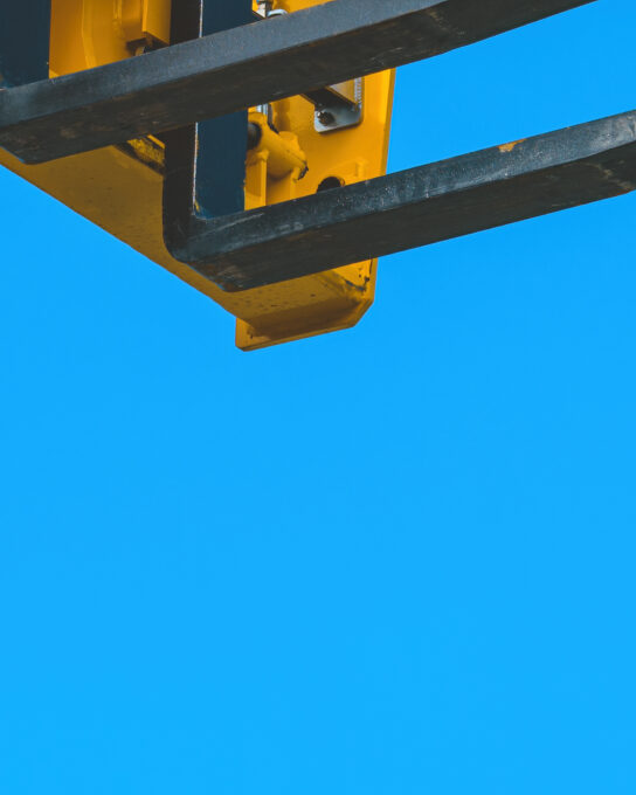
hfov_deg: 3.6
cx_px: -65
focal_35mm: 424
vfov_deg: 4.6
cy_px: -68
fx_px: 9976
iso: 64
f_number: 6.3
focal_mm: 120
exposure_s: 1/250
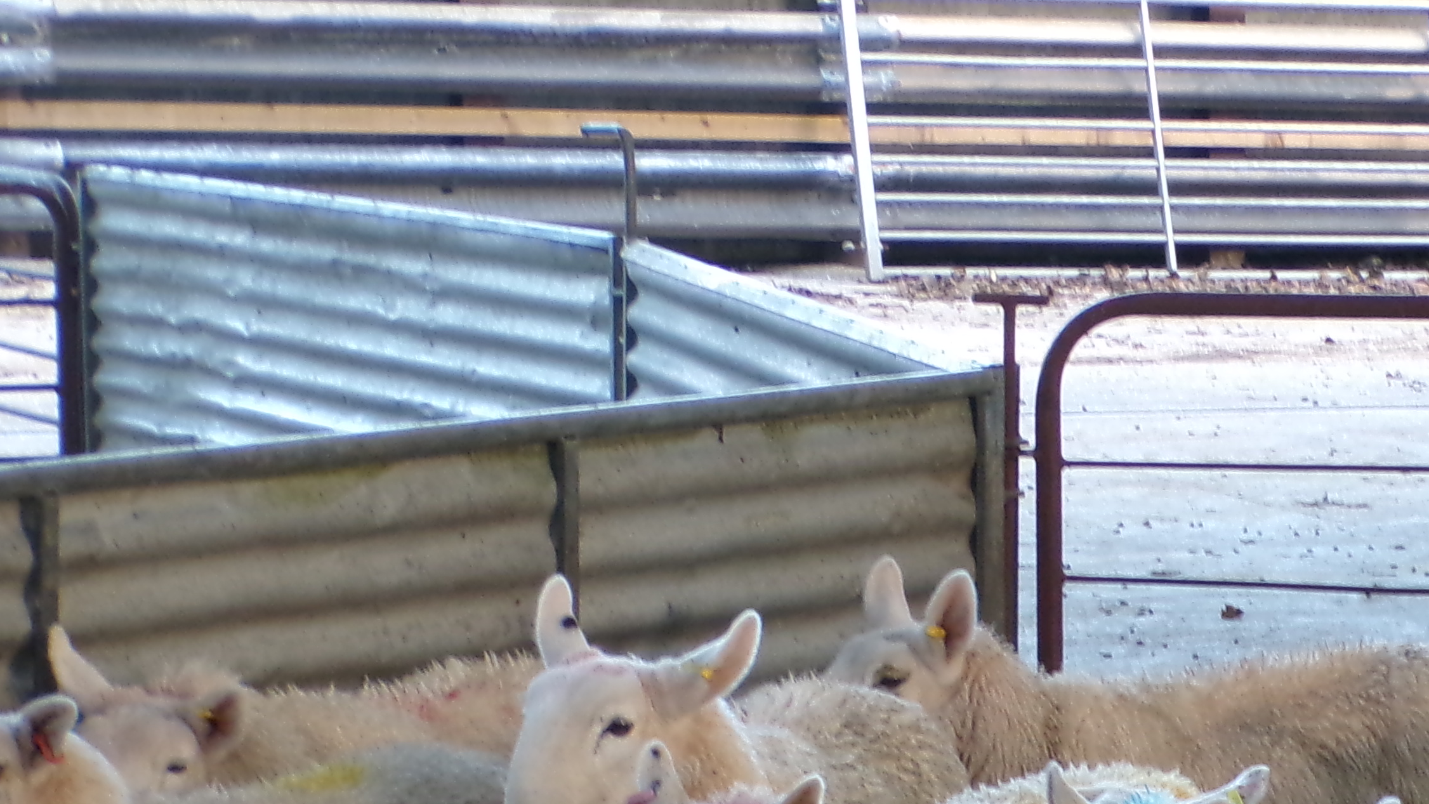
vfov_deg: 7.4
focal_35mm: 163
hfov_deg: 13.0
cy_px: 1020
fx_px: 6177
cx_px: 1495
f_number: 3.8
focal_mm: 11.6
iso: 264
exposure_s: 1/50
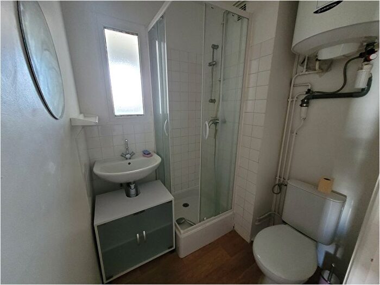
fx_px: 143
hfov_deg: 106.2
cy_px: 142
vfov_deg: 89.9
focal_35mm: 13
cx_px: 190
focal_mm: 1.74
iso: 500
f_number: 2.2
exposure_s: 1/33
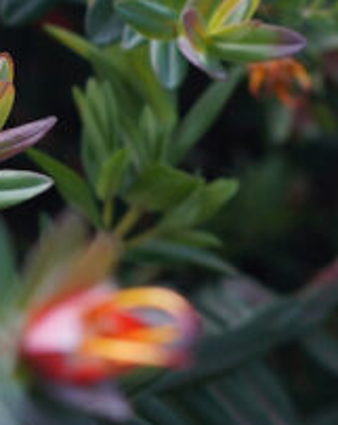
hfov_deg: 5.4
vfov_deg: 7.7
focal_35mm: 250
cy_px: -119
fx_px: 3133
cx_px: 1348
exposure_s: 1/60
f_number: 5
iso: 200
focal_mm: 35
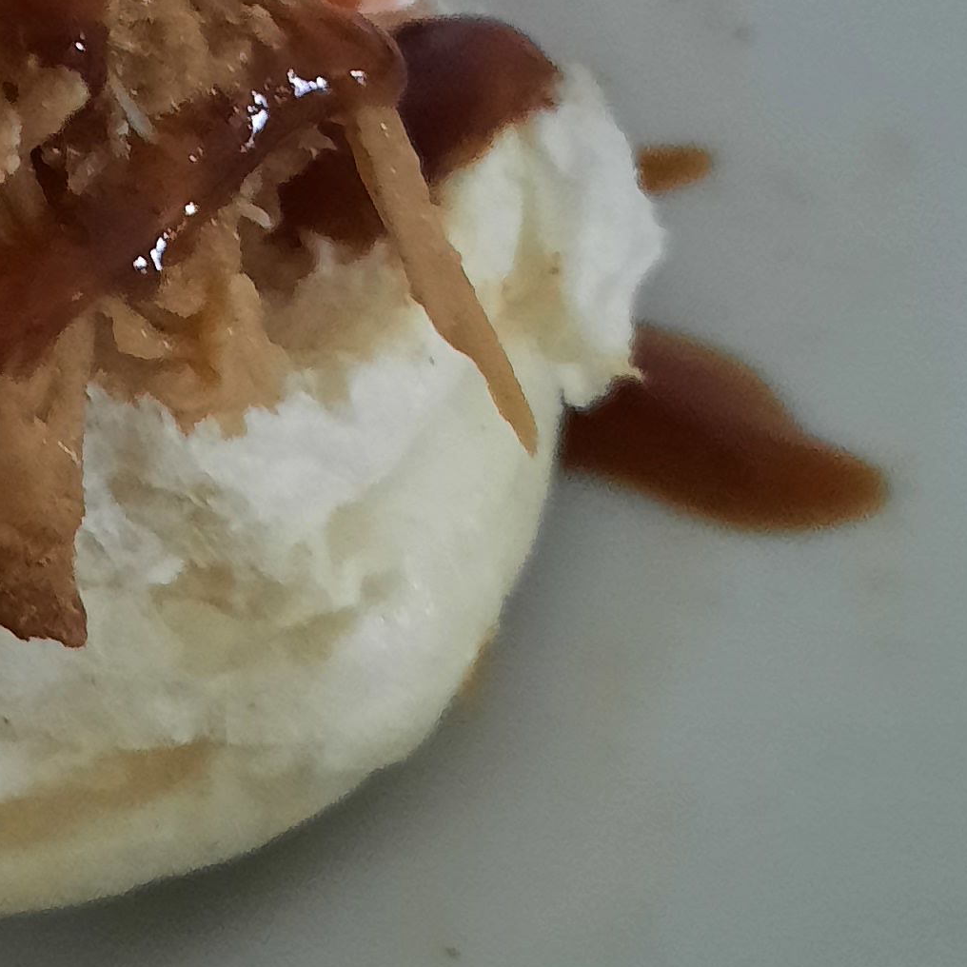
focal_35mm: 87
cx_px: -358
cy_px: -293
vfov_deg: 18.5
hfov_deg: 18.3
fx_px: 2750
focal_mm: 4.6
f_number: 2
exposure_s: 1/20
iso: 1000
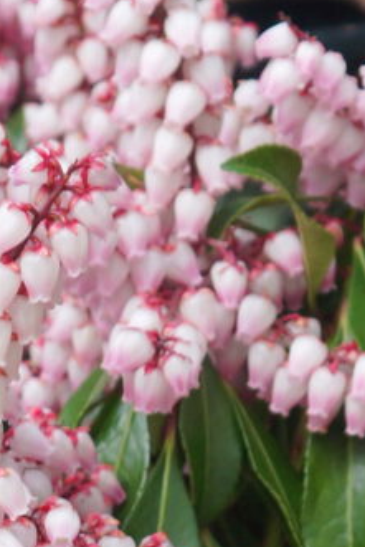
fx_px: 3433
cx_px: -160
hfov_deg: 6.0
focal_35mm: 226
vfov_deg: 8.8
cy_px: 929
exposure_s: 1/125
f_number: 4.5
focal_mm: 26
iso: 100
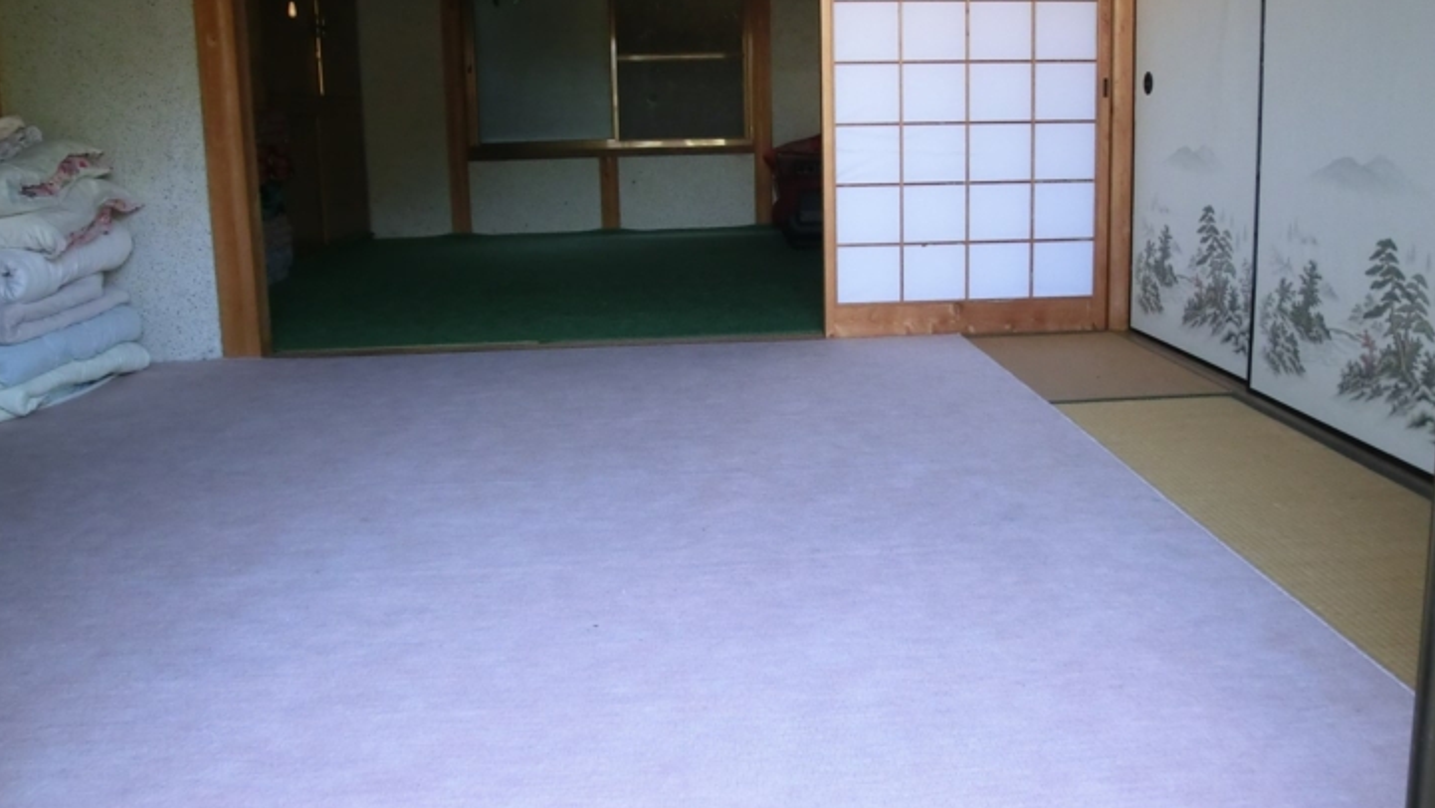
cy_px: 287
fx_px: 1104
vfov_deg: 39.8
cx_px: 768
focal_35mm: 29
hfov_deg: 66.0
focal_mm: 4.24
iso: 160
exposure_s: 1/60
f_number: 3
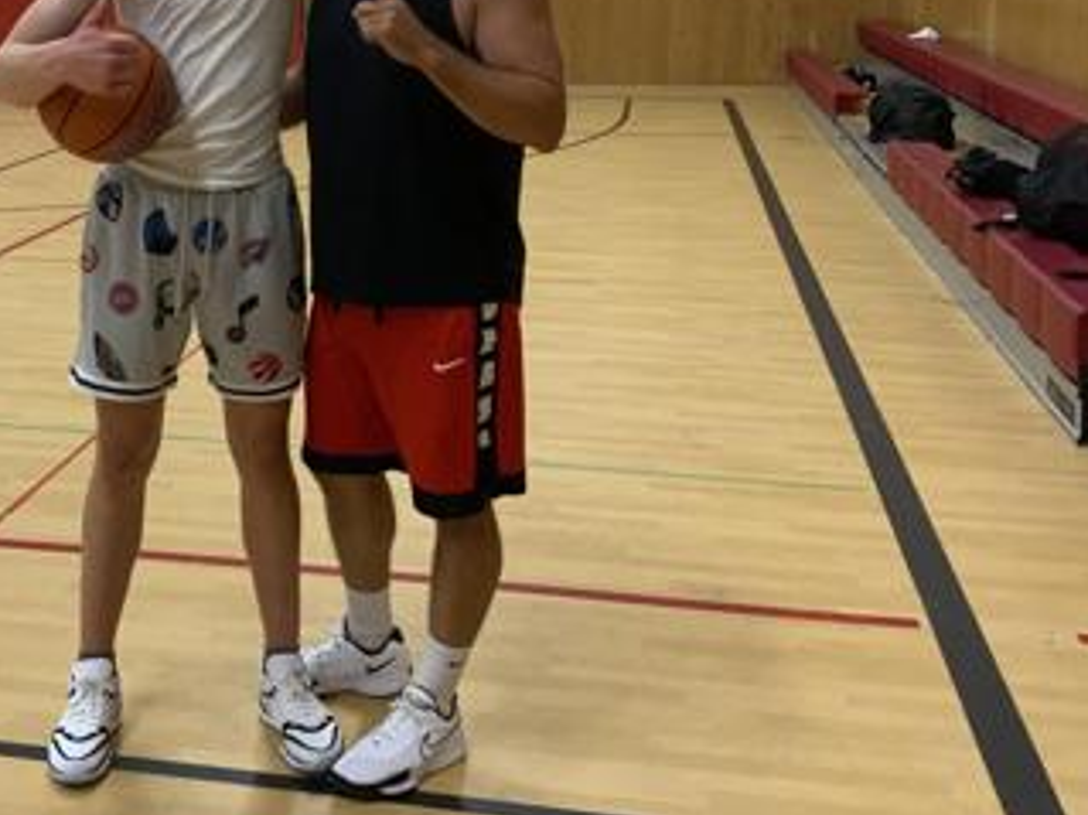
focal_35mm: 50
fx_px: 1571
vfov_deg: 28.5
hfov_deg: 37.4
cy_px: 160
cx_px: 297
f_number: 1.8
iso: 250
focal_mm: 3
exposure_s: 1/60
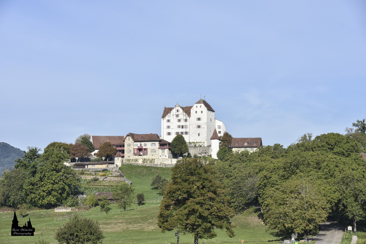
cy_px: 122
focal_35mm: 105
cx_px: 183
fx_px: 1067
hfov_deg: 19.5
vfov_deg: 13.0
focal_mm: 70
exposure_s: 1/800
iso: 200
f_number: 7.1
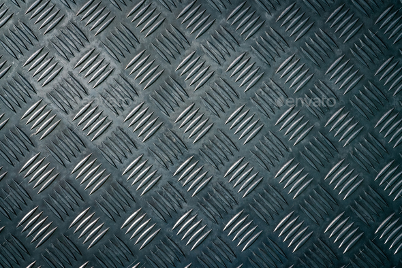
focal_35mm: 50
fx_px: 559
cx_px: 201
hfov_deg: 39.6
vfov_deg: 27.0
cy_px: 134
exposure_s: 1/10
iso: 800
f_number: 8
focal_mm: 50
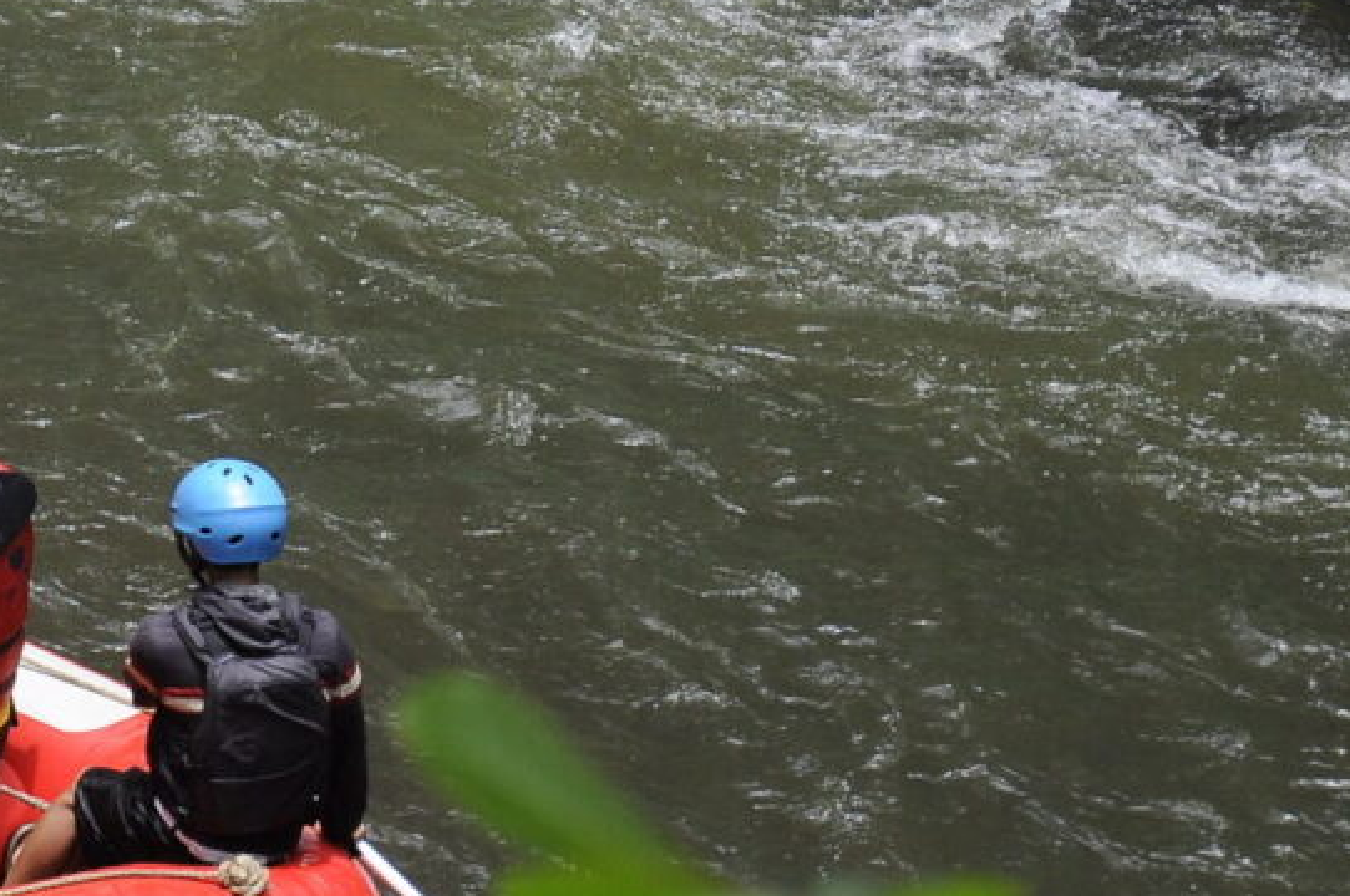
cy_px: -24
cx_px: -374
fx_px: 13259
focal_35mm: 354
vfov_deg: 3.9
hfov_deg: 5.8
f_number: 5.3
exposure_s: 1/1250
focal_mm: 80
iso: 500
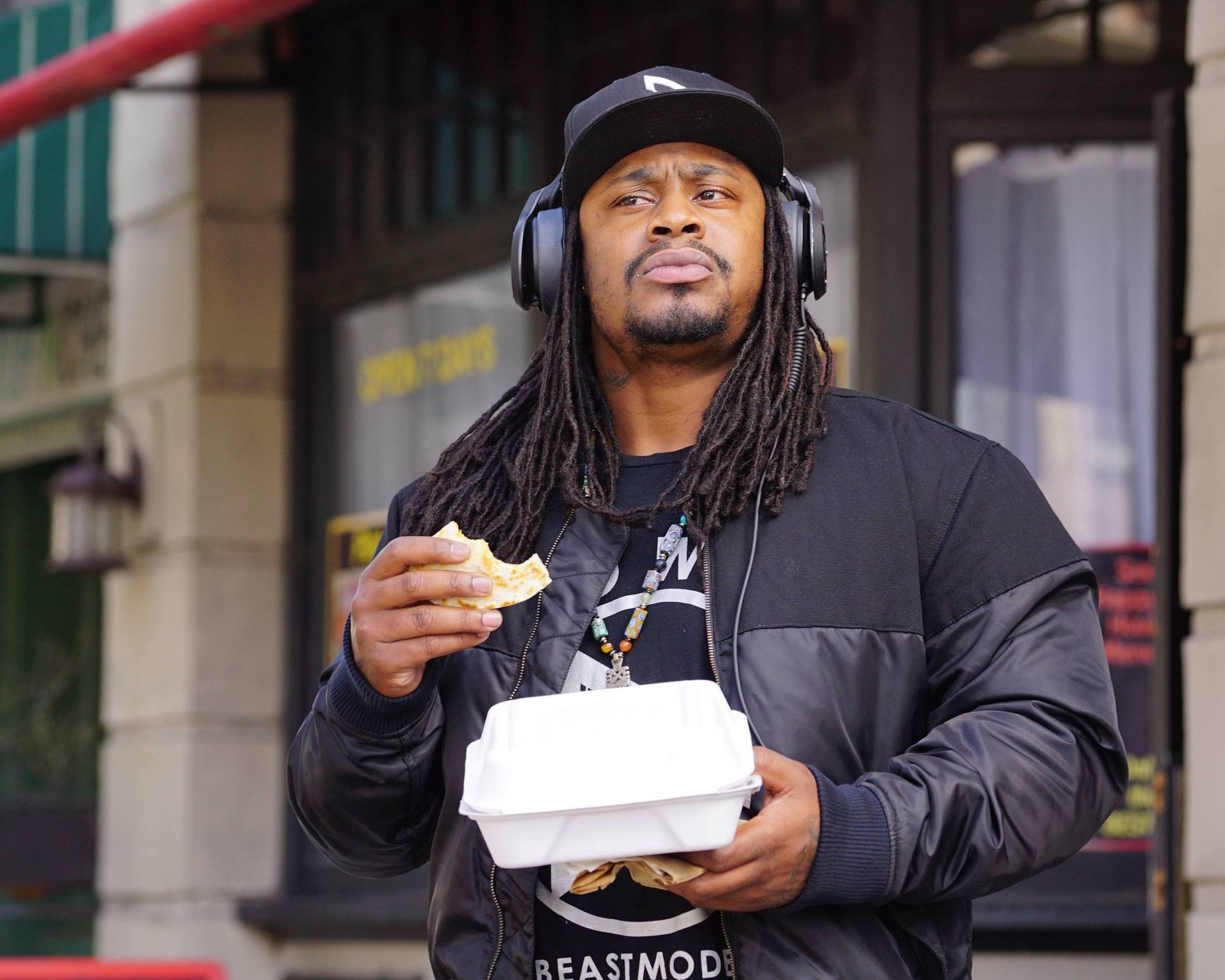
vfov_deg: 11.8
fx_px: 4749
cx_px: 697
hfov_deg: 14.7
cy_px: 490
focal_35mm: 131
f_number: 5
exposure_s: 1/640
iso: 800
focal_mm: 116
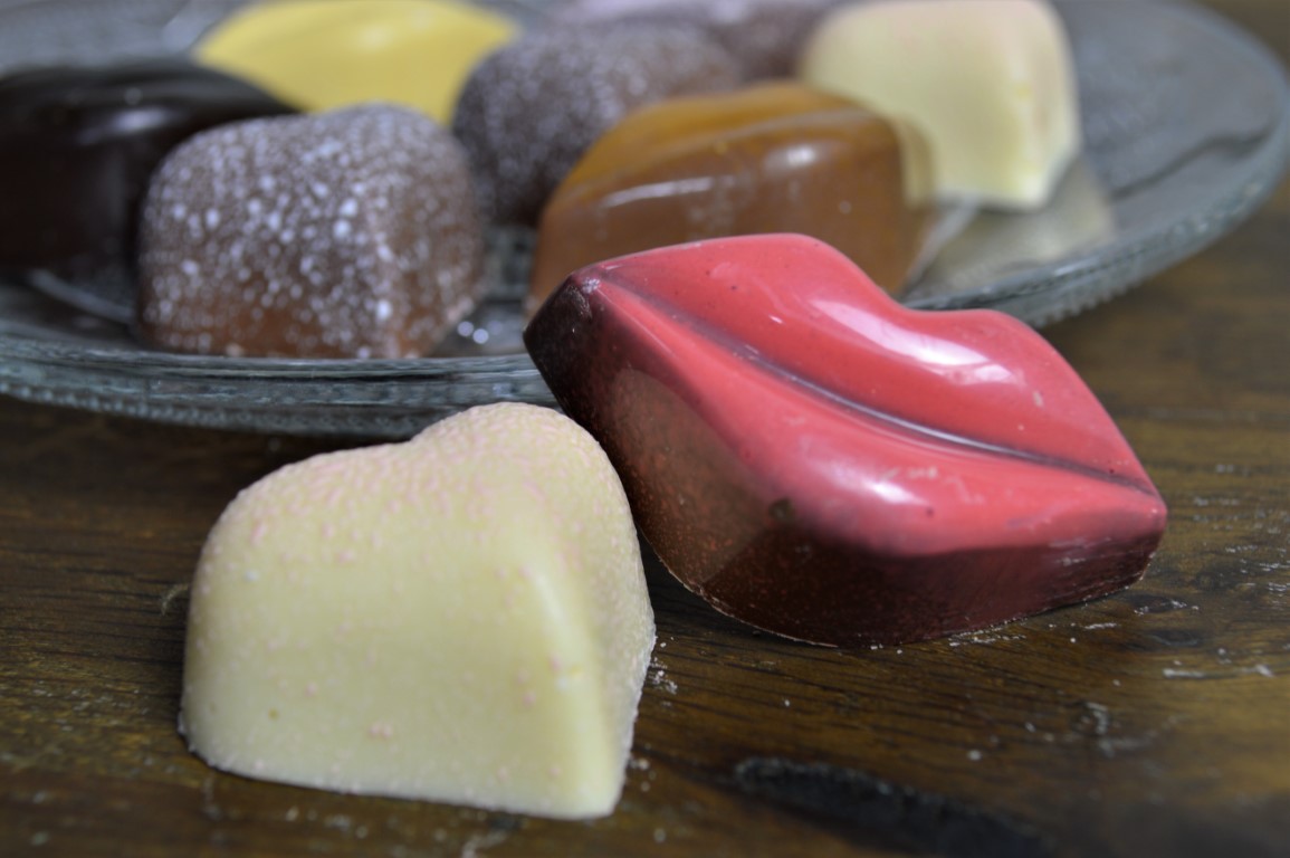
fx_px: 1826
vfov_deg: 26.4
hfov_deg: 38.9
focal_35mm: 51
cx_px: 645
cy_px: 429
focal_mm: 34
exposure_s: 1/5
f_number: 6.3
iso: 100
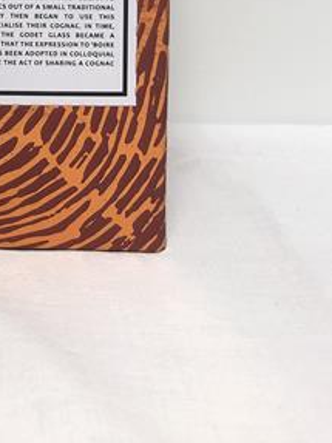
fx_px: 960
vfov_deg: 23.1
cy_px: -134
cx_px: -65
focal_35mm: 75
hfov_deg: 18.6
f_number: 1.8
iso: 32
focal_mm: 3.99
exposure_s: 1/33
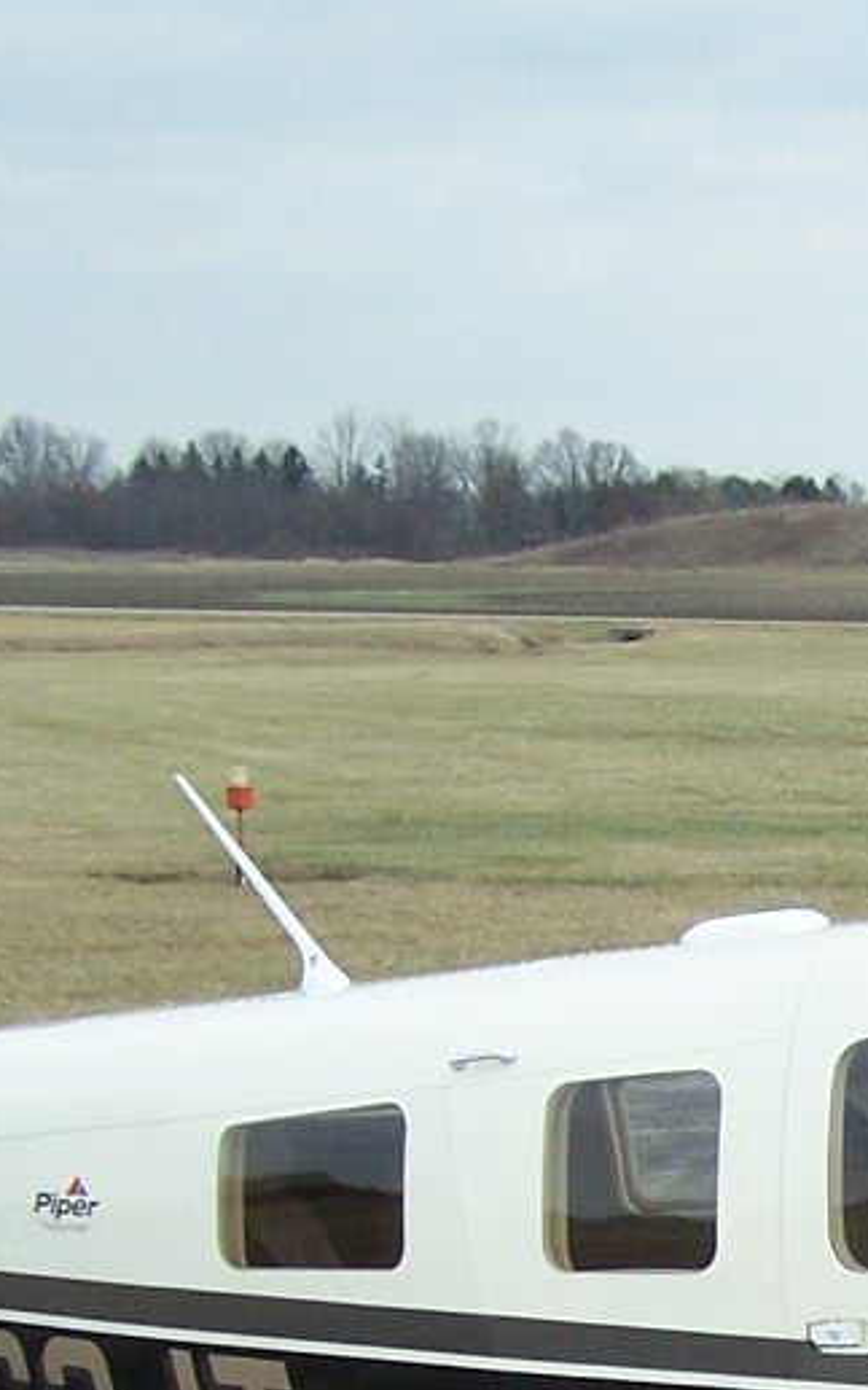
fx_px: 4581
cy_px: 1514
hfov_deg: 10.6
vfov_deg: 16.7
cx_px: 1166
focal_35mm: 121
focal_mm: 6.3
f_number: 2.8
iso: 80
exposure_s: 1/750
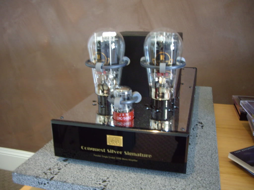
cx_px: 127
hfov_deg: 49.0
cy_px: 95
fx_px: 279
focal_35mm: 38
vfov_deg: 37.7
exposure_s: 1/5
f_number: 2.7
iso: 200
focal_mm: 6.2
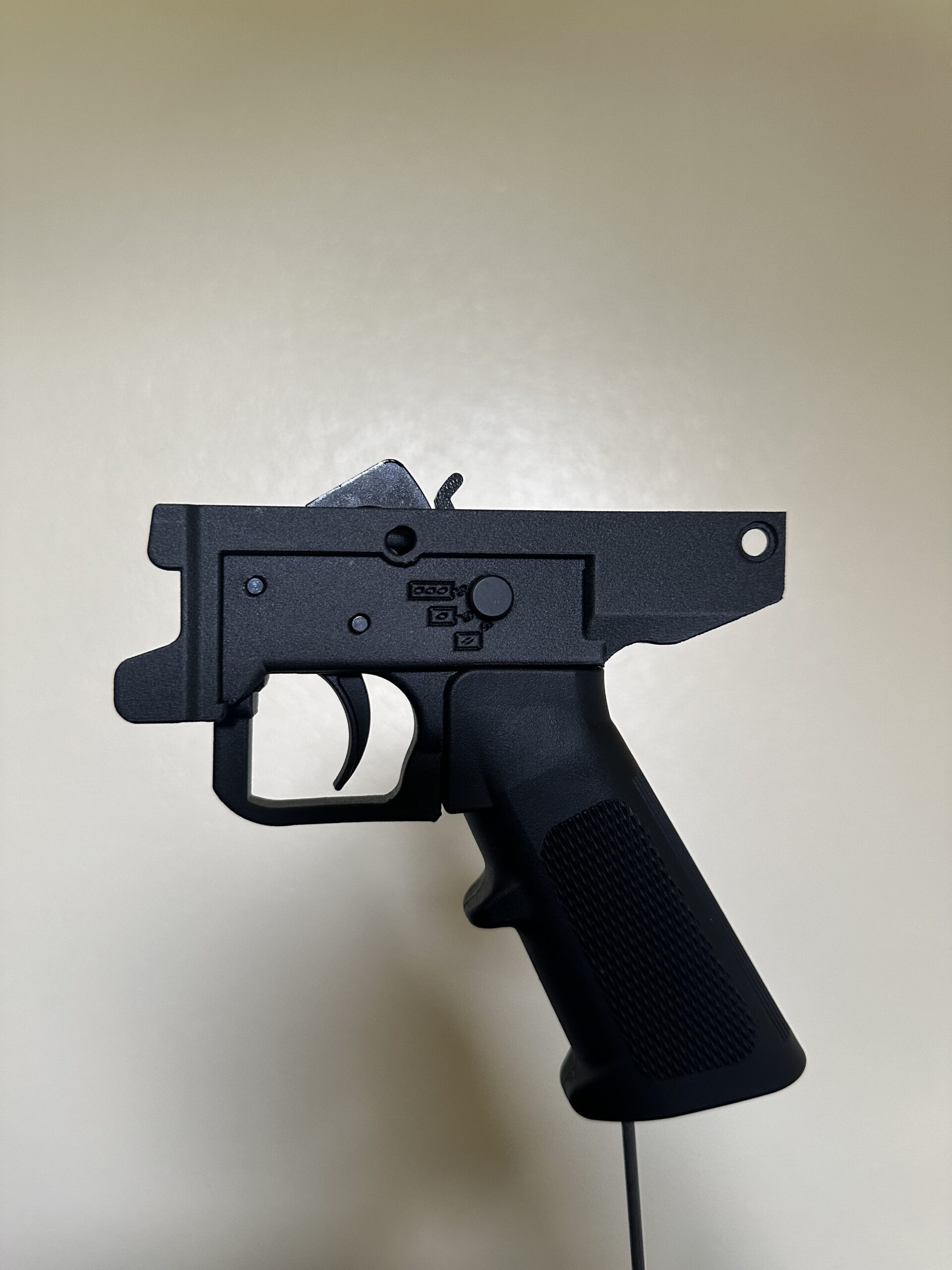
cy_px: 635
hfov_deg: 56.8
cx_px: 476
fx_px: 880
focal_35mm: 24
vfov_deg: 71.6
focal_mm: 6.86
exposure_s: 1/81
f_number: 1.78
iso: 250
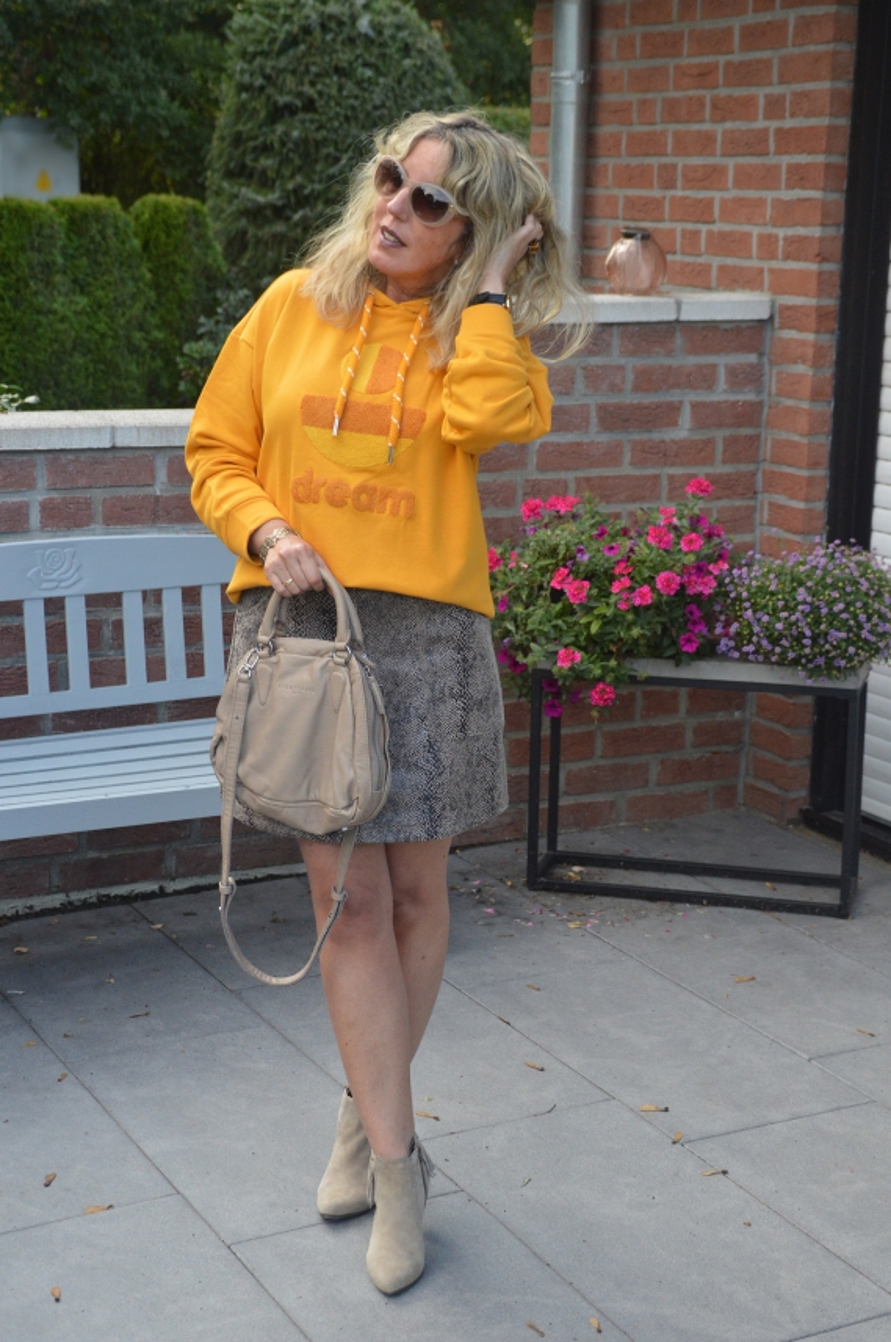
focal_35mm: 60
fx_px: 2234
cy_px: 671
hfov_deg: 22.6
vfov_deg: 33.4
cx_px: 446
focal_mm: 40
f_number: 4.5
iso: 1100
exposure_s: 1/500
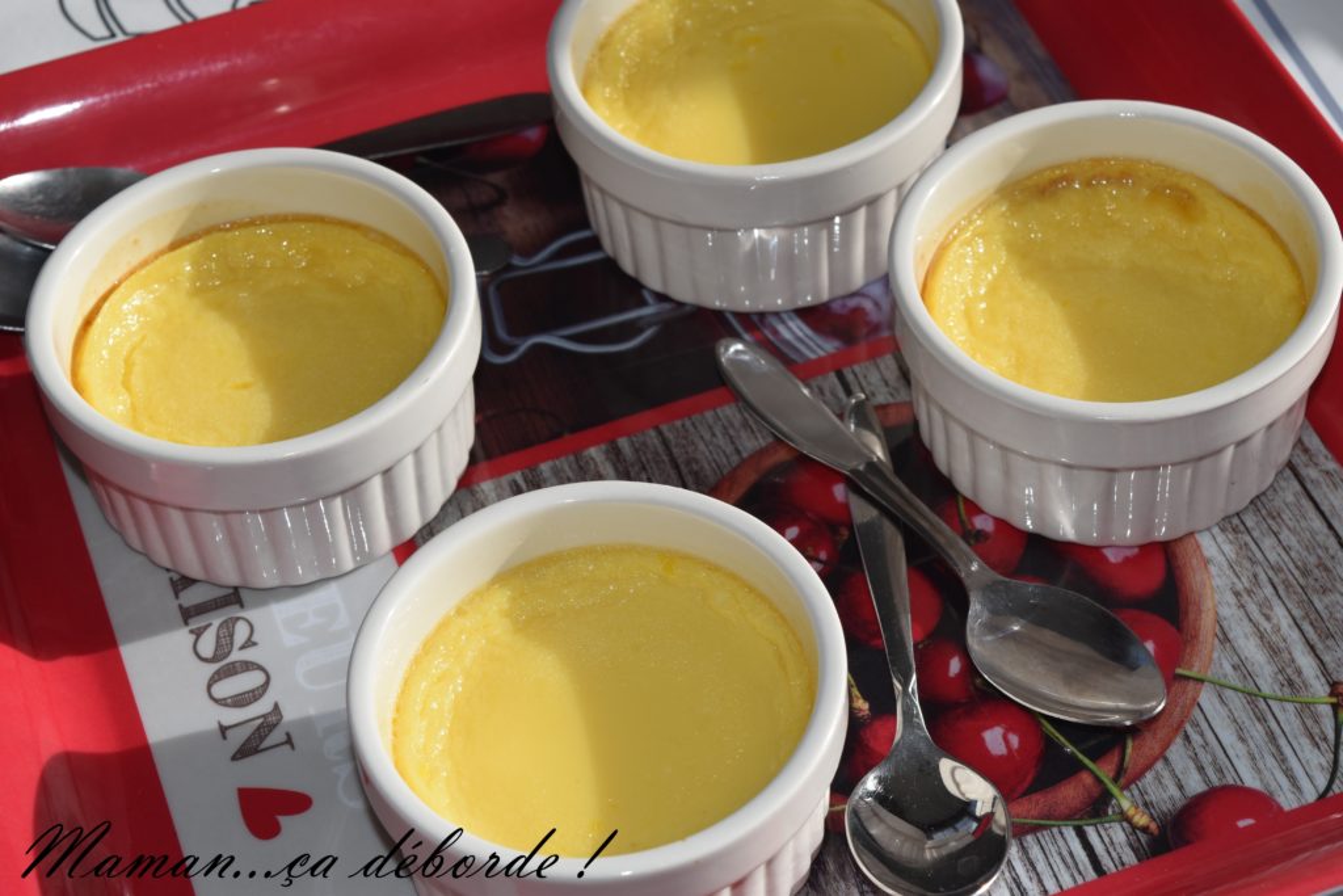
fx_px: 3078
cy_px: 448
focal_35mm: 82
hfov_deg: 24.6
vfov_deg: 16.6
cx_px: 672
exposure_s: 1/200
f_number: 9
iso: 100
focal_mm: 55
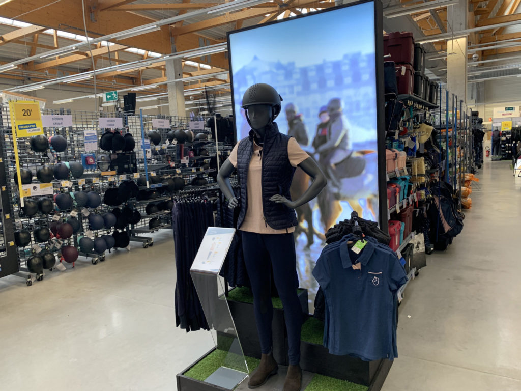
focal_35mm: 26
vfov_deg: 53.1
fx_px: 391
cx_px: 260
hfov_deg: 67.3
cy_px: 196
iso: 100
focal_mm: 4.25
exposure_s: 1/116
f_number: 1.8
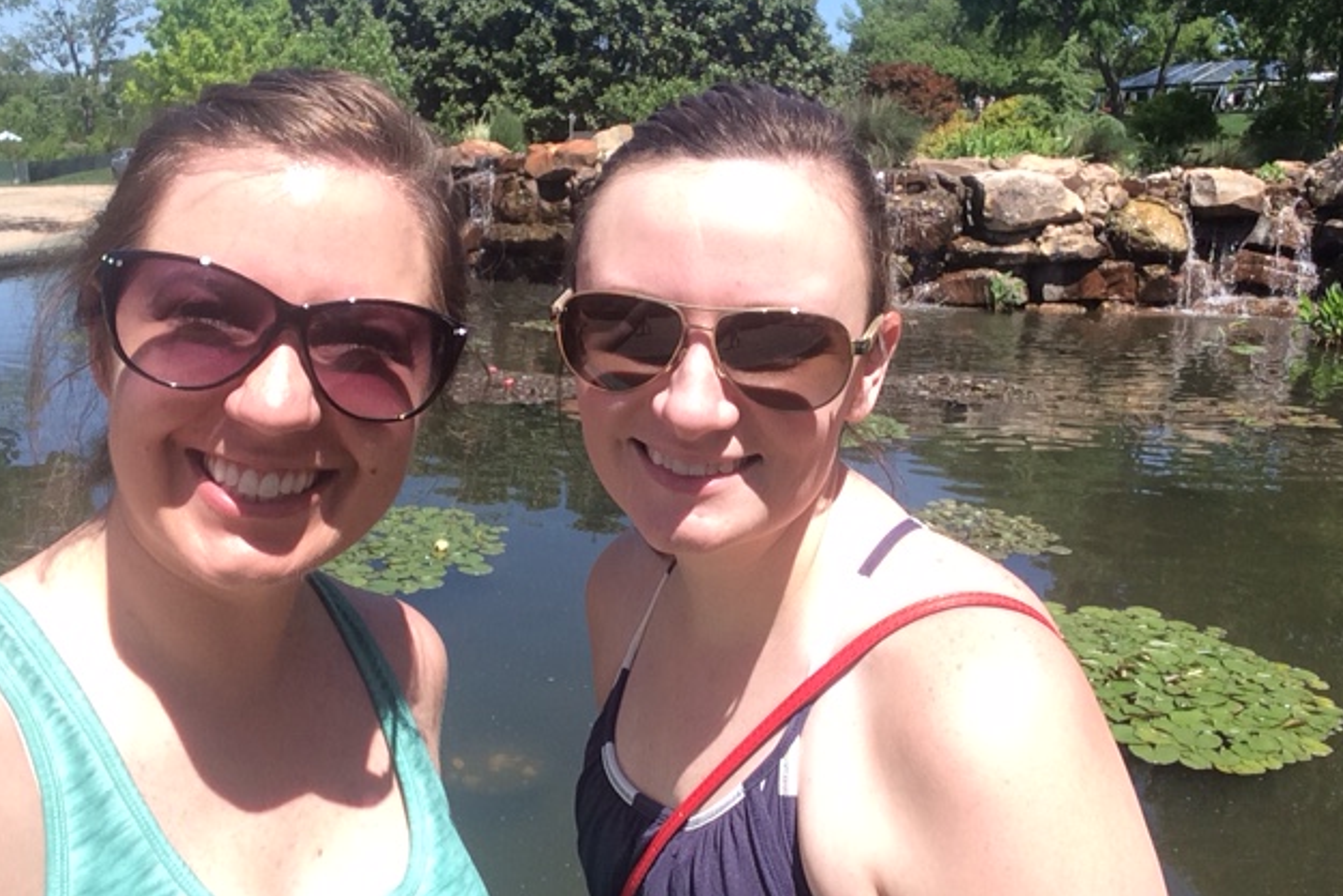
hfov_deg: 57.2
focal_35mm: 33
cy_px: 417
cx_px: 670
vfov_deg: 40.0
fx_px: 1231
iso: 50
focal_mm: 2.15
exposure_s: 1/1186
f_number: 2.4
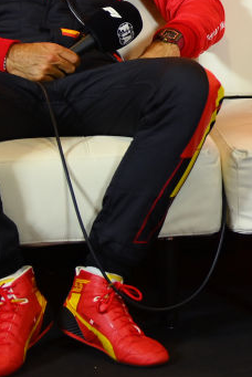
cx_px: 448
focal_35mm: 210
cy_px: 17
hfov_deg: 6.4
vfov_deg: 9.7
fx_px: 2200
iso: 1250
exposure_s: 1/400
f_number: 2.8
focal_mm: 70
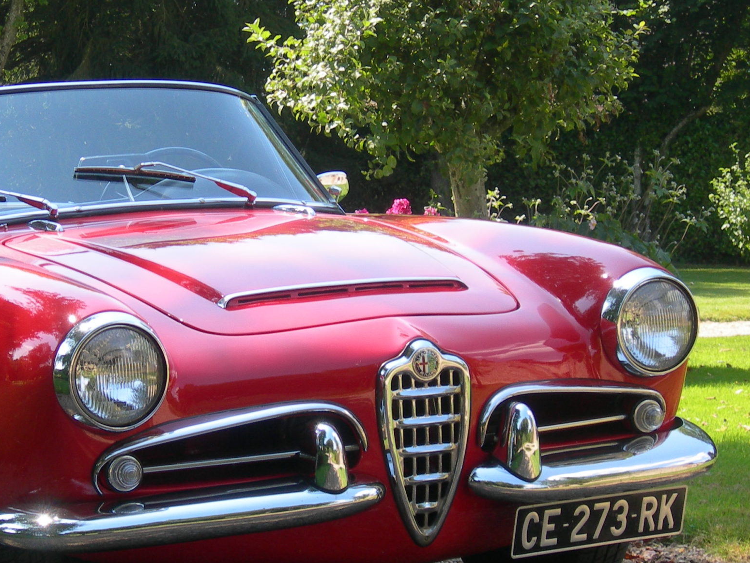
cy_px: 327
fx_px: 2578
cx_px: 157
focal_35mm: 119
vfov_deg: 12.4
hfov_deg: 16.4
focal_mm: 14.9
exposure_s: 1/160
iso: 50
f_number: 3.7
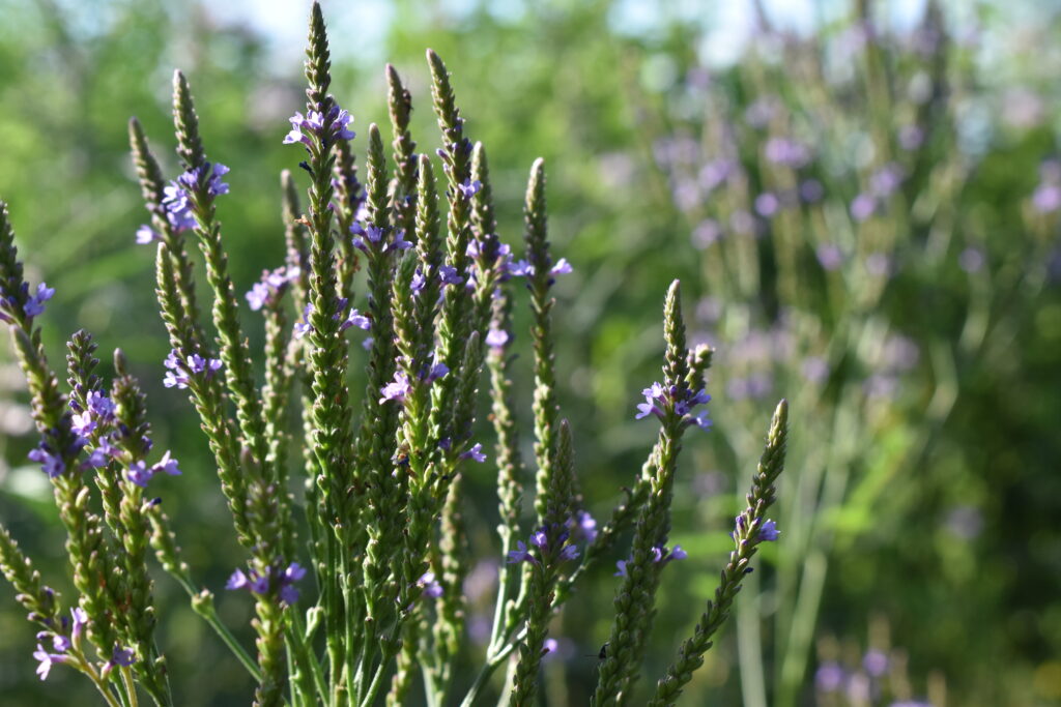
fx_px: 2432
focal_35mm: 82
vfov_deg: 16.6
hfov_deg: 24.6
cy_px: 354
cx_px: 530
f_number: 10
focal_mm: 55
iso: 640
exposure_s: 1/400
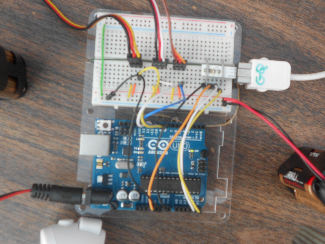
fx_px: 404
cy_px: 122
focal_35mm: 43
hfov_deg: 43.9
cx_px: 162
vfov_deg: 33.6
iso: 80
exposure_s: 1/125
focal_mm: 7.7
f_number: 4.2
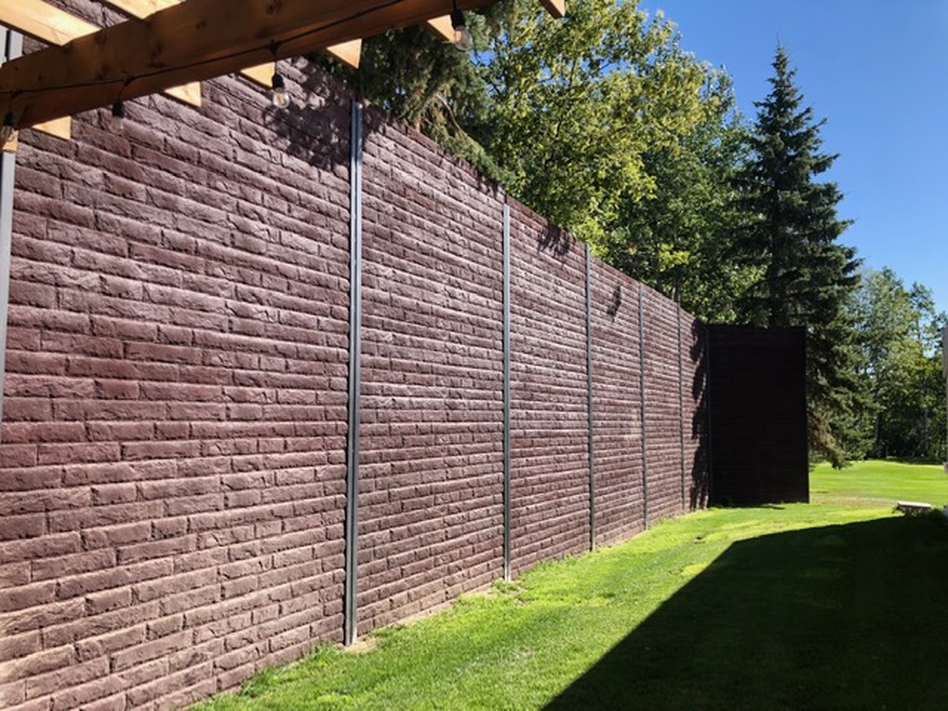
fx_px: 767
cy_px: 356
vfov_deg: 49.7
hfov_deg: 63.4
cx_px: 474
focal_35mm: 28
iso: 20
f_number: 1.8
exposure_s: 1/640
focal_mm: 4
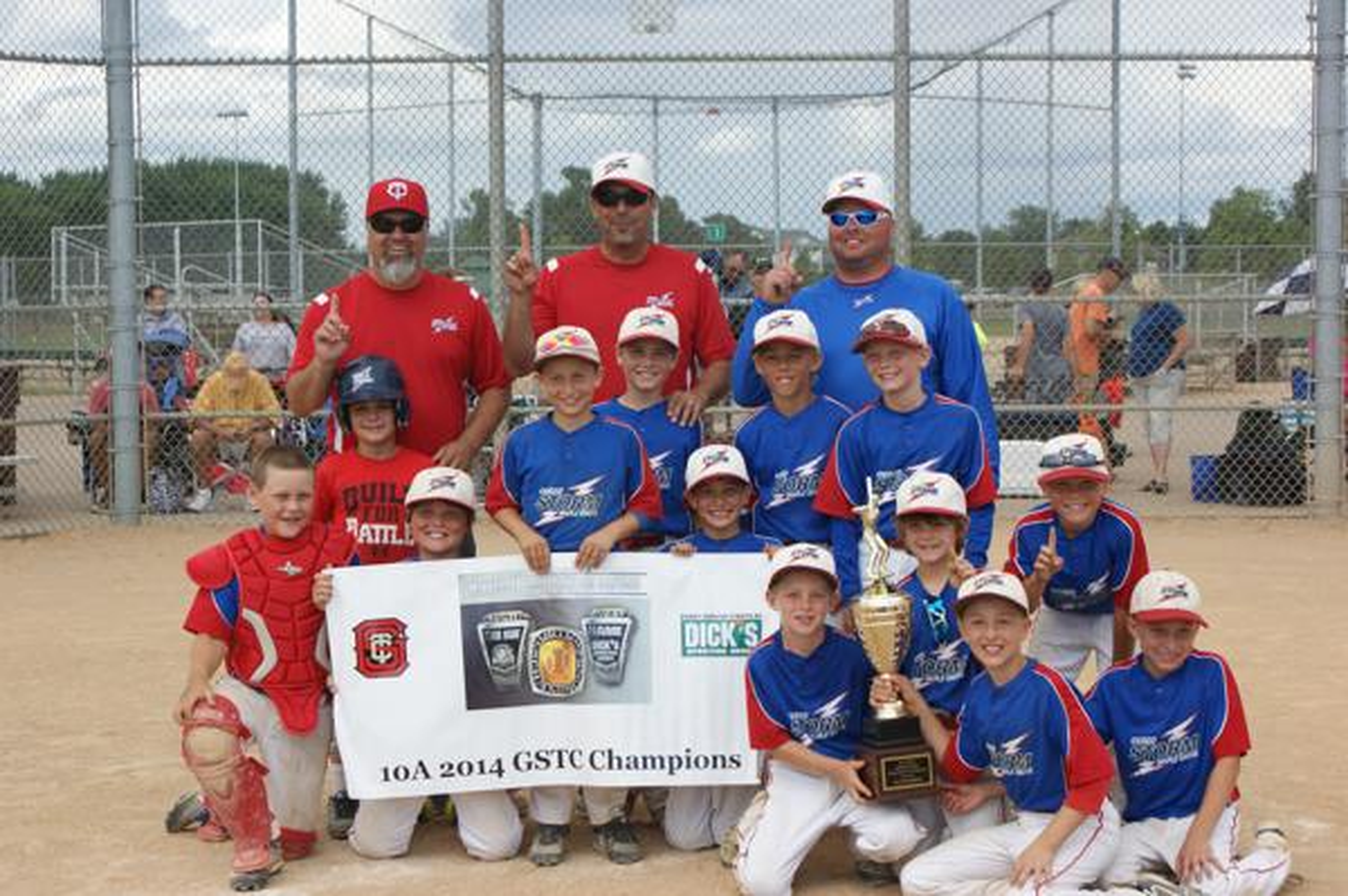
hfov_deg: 29.9
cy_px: 448
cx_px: 674
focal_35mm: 68
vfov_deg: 20.1
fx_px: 2525
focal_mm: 45
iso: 100
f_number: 7.1
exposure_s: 1/200
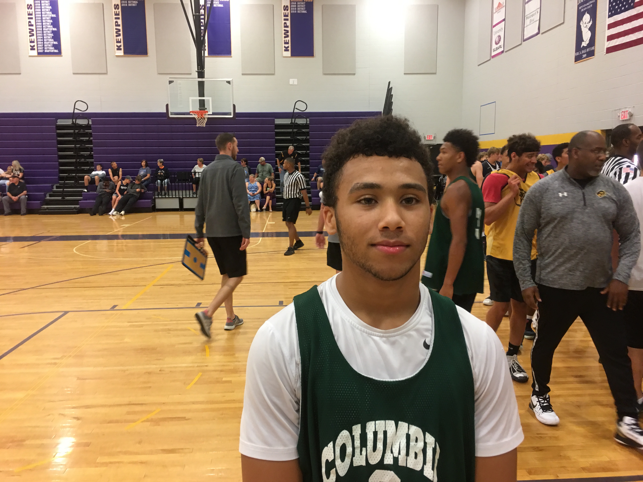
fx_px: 539
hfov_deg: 61.7
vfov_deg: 48.2
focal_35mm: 29
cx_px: 322
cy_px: 241
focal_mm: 4.15
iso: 64
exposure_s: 1/15
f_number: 2.2
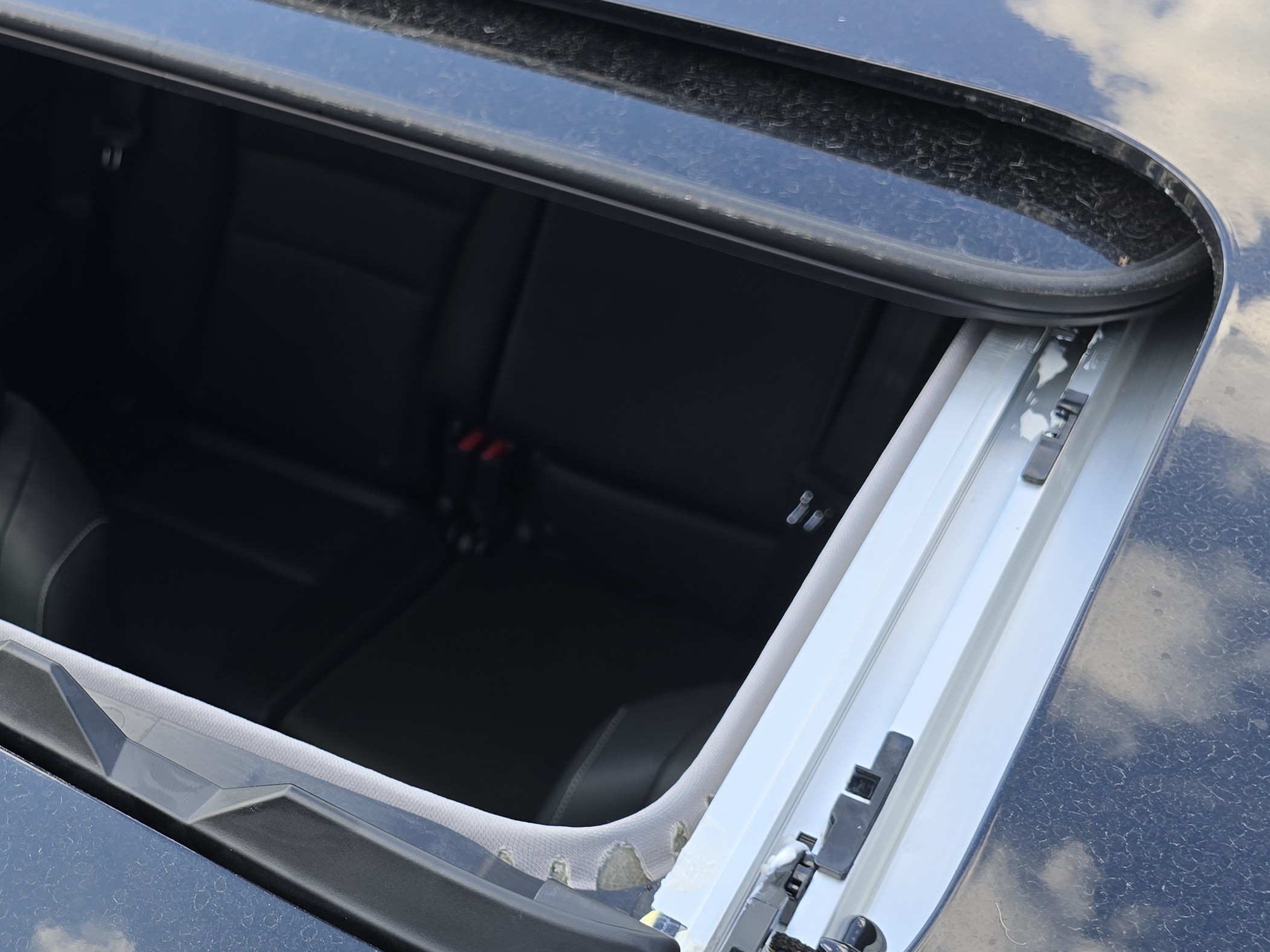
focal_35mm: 44
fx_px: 1614
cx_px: 115
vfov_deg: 32.8
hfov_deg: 39.7
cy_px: 548
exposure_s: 1/180
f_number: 1.7
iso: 16
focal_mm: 6.3
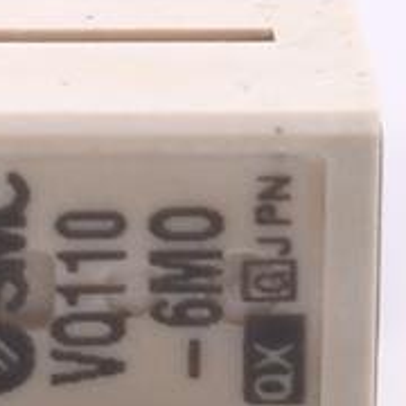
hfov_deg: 9.1
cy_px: 140
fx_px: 2521
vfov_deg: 9.2
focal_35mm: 190
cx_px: -108
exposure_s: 1/100
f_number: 5.6
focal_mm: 45
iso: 125
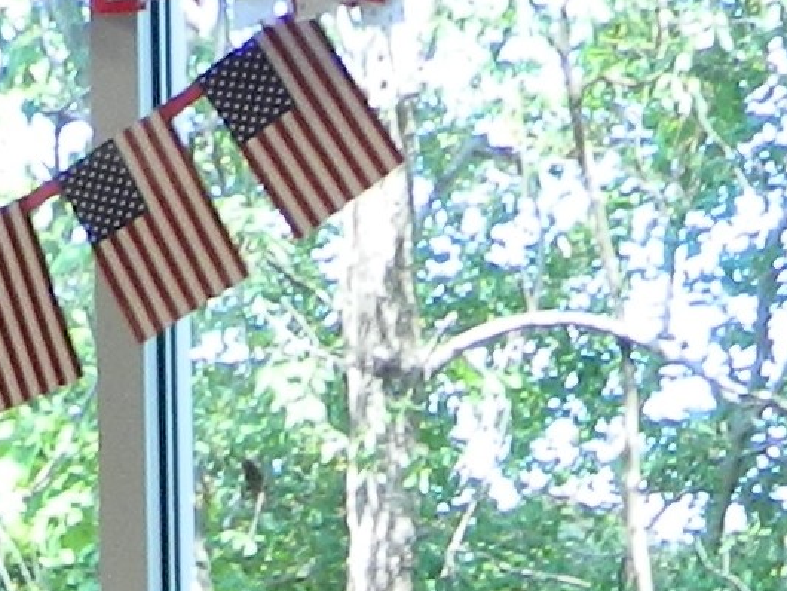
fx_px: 3844
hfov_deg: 11.3
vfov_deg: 8.1
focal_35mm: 169
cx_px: 1152
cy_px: 1463
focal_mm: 5.1
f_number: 3.2
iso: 110
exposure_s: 1/30
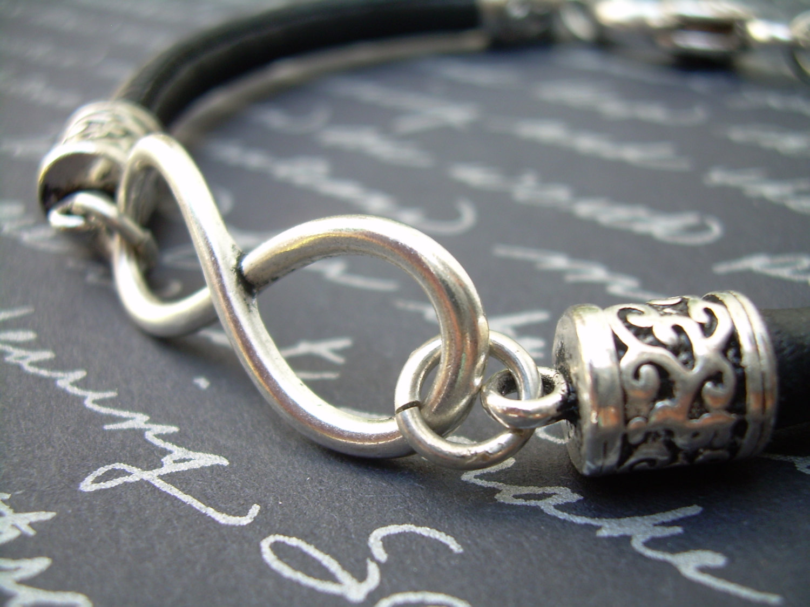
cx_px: 405
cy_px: 304
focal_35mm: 38
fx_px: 889
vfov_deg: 37.7
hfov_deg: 49.0
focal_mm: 6.3
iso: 50
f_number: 2.8
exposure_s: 1/71.3
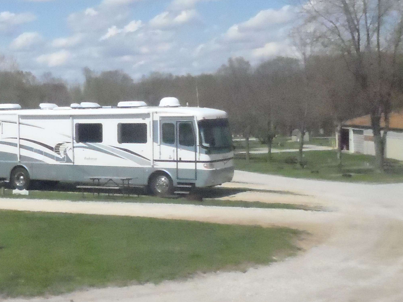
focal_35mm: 64
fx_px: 745
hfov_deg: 28.5
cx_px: 5
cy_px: 101
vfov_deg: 22.8
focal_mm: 5.4
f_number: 11
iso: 1600
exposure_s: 1/2000
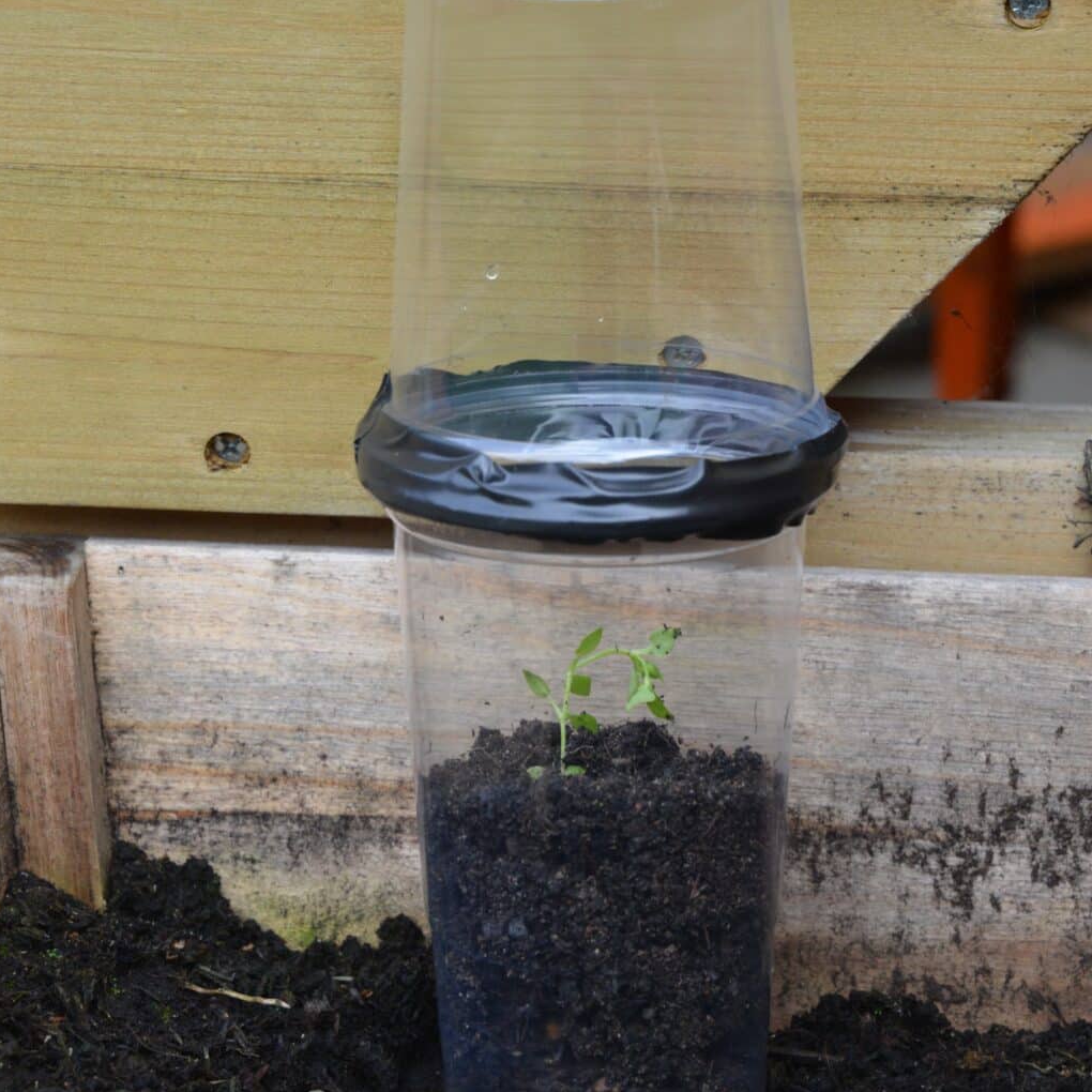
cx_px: 544
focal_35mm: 160
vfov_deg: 10.9
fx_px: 5710
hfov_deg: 10.9
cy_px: 546
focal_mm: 125
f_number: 10
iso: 2000
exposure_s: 1/400
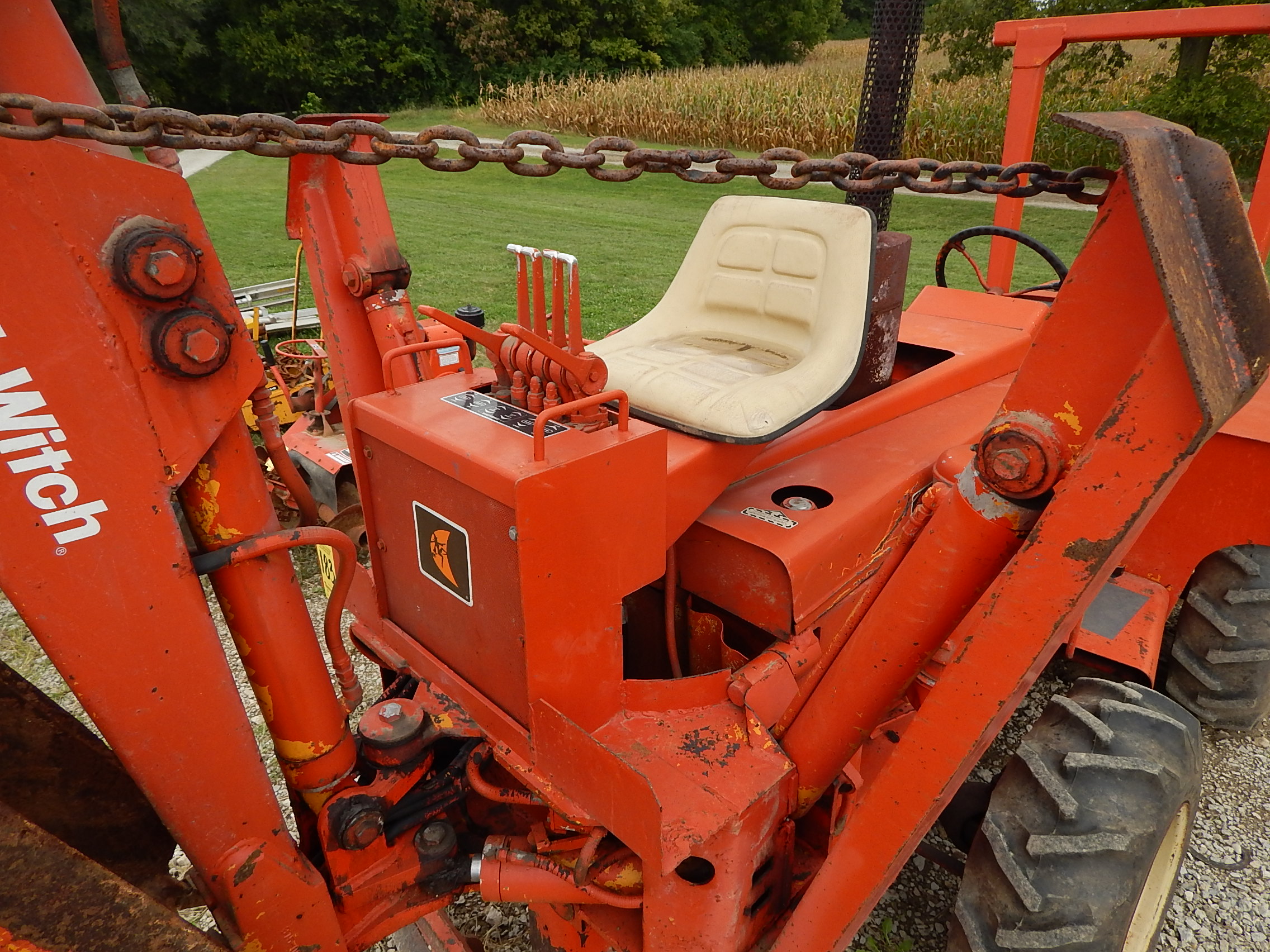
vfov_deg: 58.9
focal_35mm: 23
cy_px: 476
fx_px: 844
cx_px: 635
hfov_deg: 73.9
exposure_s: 1/640
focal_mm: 4
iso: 125
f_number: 3
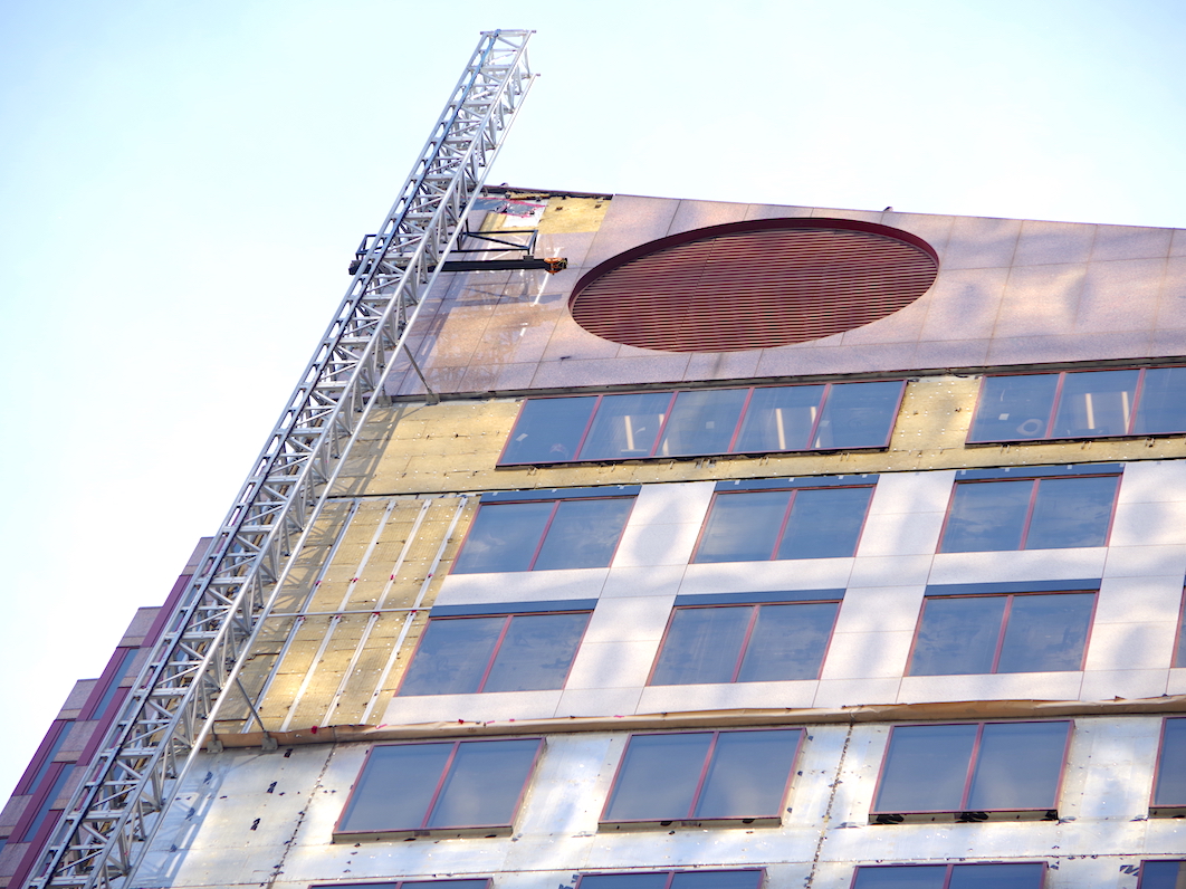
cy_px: 443
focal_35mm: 163
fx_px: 5583
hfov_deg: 12.1
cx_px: 594
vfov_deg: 9.1
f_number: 5.6
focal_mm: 100
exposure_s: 1/160
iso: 100
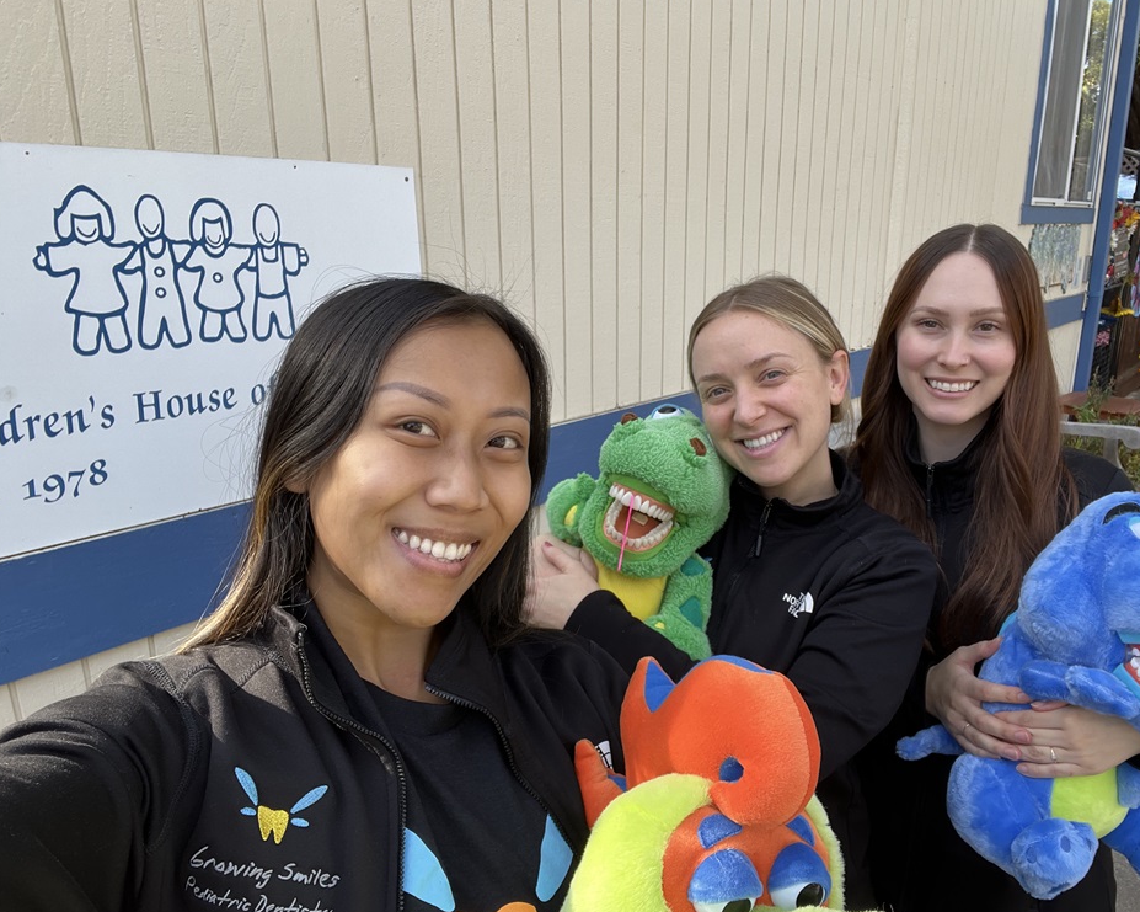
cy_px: 462
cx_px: 626
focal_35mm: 25
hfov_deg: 68.0
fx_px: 843
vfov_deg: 56.8
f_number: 2.2
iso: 25
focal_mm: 2.71
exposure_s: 1/142
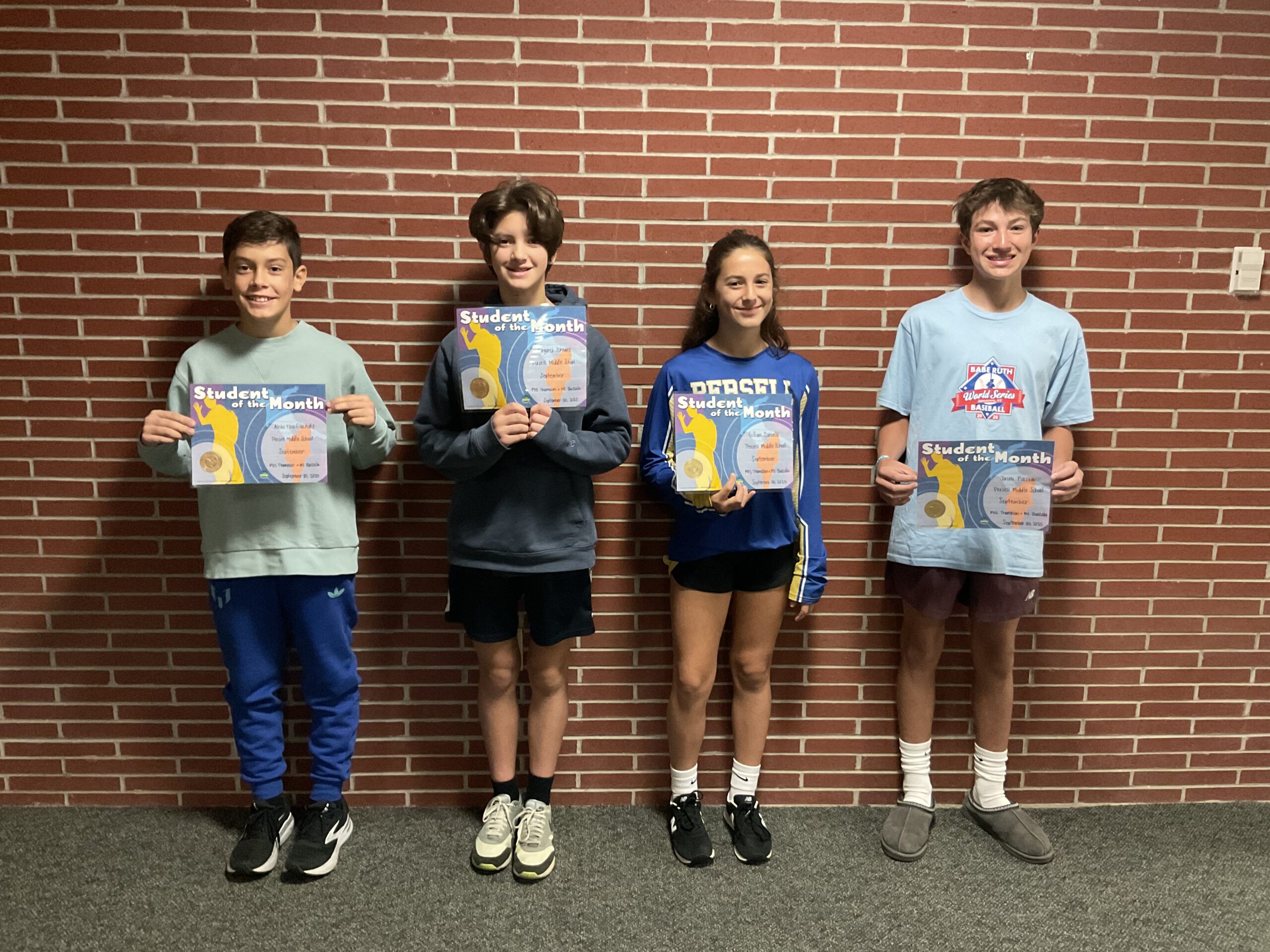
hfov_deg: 61.7
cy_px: 476
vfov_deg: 48.2
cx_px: 635
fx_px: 1064
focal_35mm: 29
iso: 400
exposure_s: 1/30
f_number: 1.8
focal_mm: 3
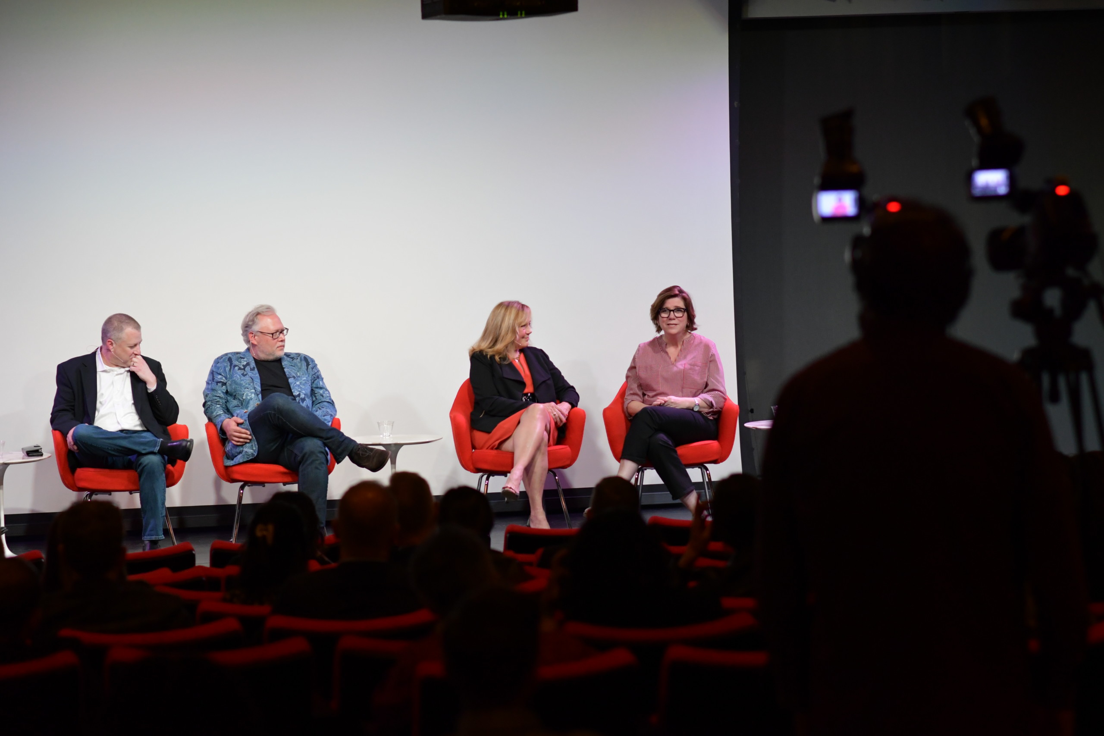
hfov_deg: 16.1
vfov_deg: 10.8
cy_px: 368
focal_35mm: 127
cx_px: 552
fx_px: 3895
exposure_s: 1/250
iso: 1600
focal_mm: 85
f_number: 2.8
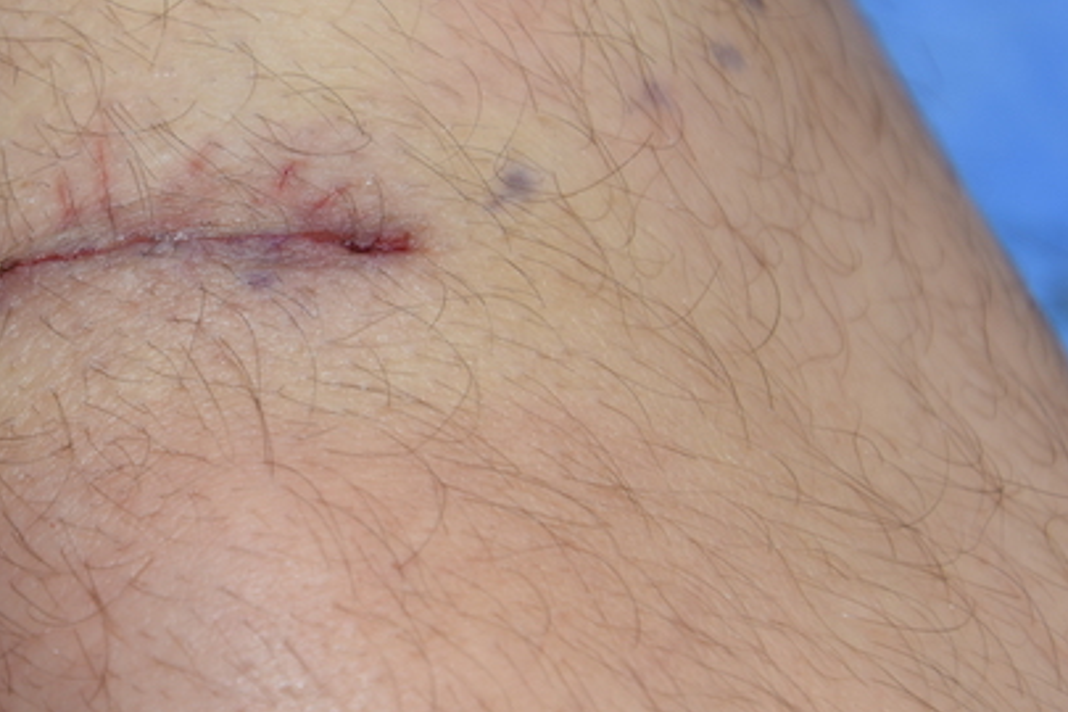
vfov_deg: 8.9
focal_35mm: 154
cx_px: 187
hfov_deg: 13.3
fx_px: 4568
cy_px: 260
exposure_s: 1/60
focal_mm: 52
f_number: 5
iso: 100
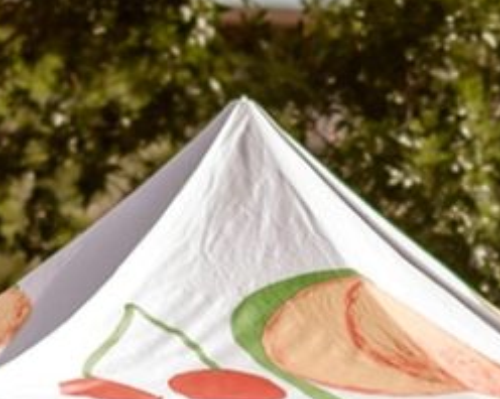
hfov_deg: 3.9
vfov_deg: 3.1
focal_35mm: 495
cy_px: 476
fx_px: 7319
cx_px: 361
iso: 100
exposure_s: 1/3200
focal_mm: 85
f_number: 1.8
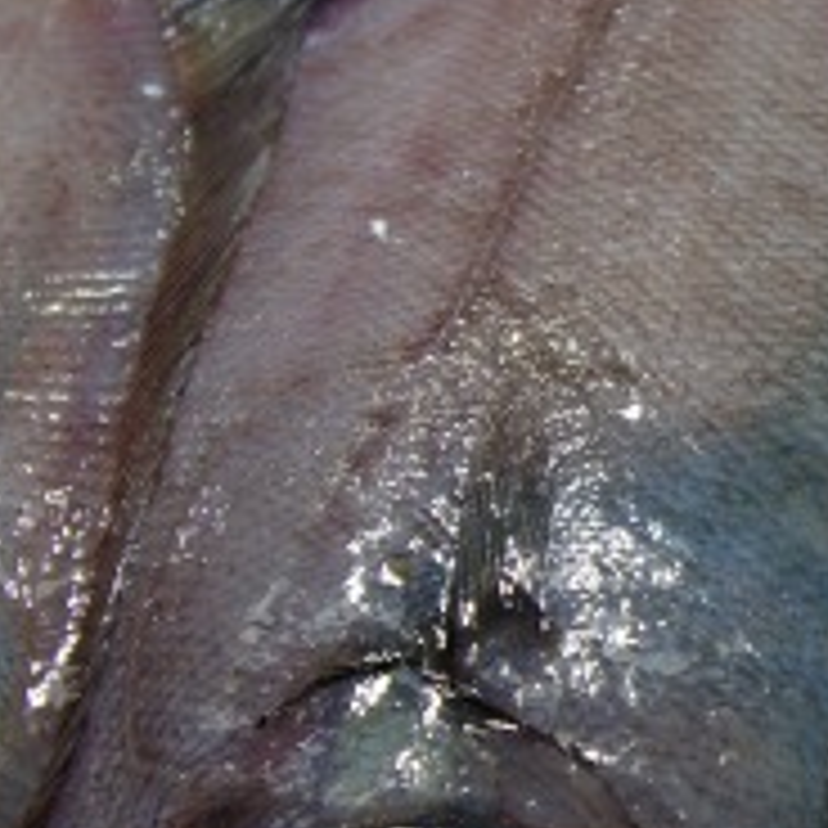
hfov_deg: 13.4
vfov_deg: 13.8
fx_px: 3410
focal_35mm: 126
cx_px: 1044
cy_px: 490
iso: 250
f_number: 4
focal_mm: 28
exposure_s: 1/50
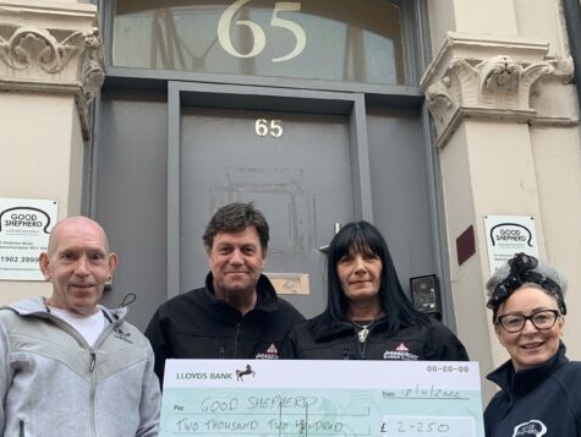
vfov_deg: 33.6
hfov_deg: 44.8
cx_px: 302
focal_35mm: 42
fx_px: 705
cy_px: 332
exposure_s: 1/94
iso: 100
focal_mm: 4.25
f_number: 1.8
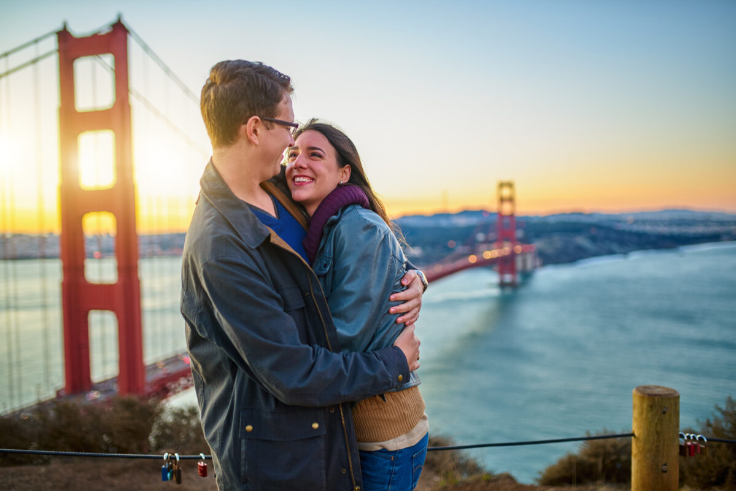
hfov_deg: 54.4
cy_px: 246
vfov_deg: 37.9
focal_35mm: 35
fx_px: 716
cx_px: 368
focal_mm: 35
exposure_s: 1/125
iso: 200
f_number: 1.6
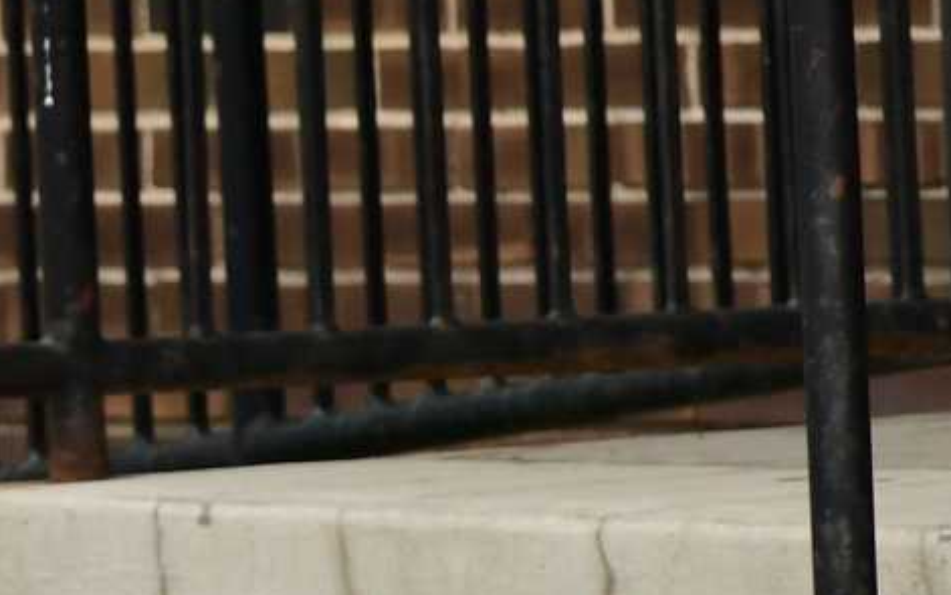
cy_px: 416
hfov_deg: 1.6
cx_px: -876
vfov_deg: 1.0
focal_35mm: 1328
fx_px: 34439
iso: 1000
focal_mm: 200
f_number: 7.1
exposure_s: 1/640
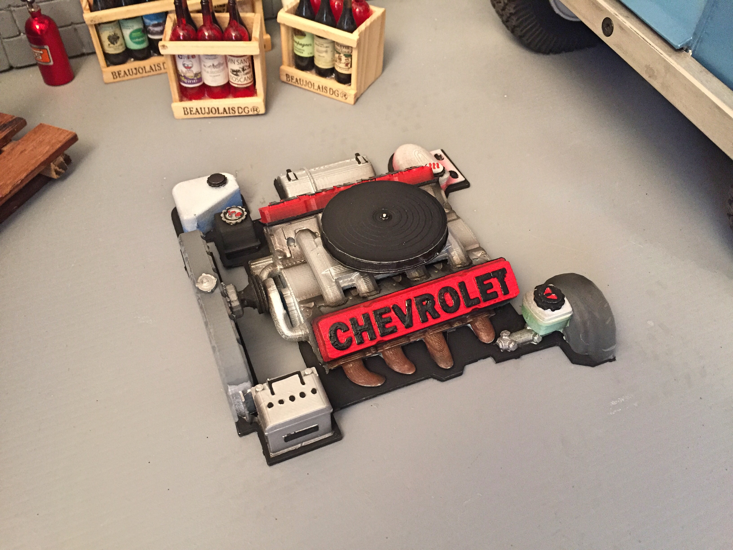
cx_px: 366
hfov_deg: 61.7
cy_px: 275
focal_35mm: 29
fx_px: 614
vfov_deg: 48.2
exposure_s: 1/33
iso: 250
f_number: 2.2
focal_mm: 4.15
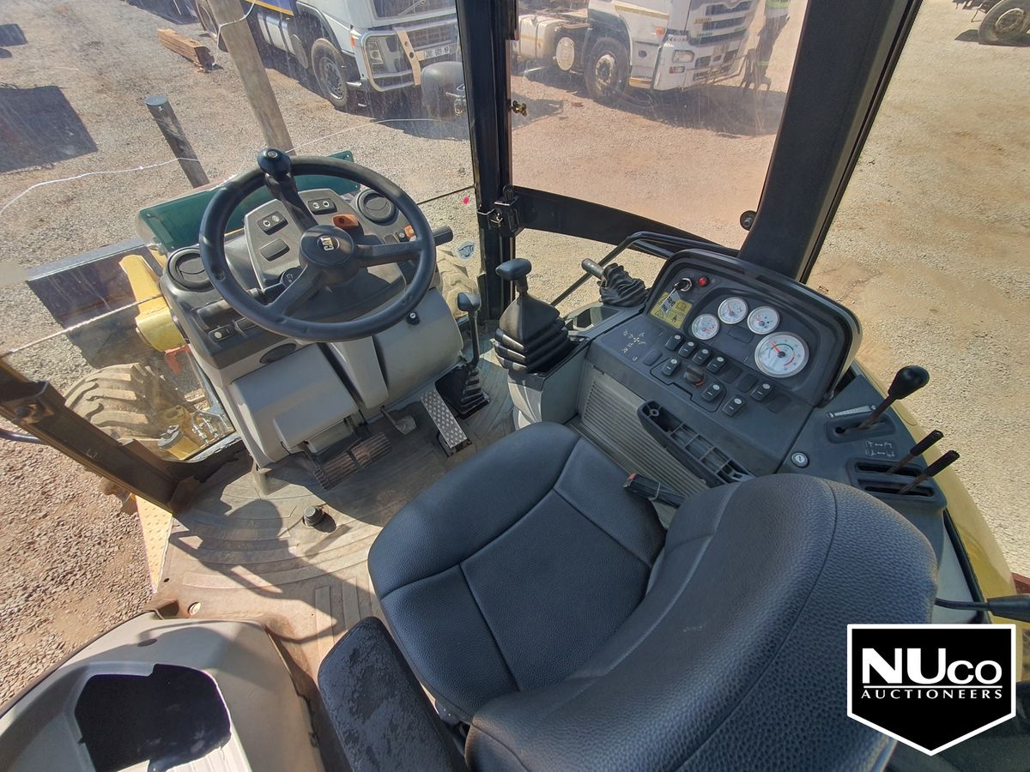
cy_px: 386
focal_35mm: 13
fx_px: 387
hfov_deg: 106.2
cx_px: 515
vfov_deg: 89.9
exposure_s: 1/222
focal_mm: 1.8
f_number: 2.2
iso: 50
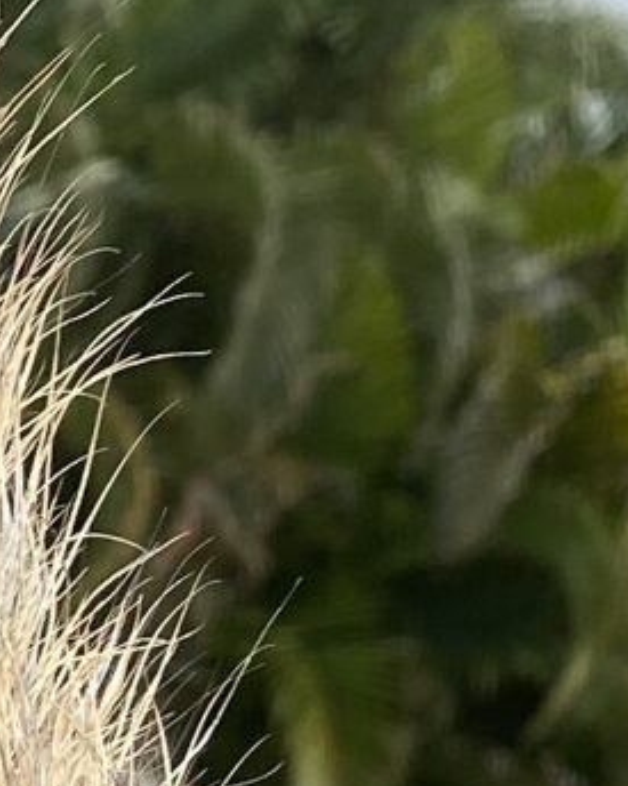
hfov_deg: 7.0
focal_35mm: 189
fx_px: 4393
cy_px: 964
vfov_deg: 10.1
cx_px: -1509
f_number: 1.8
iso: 32
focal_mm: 4.25
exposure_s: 1/1838
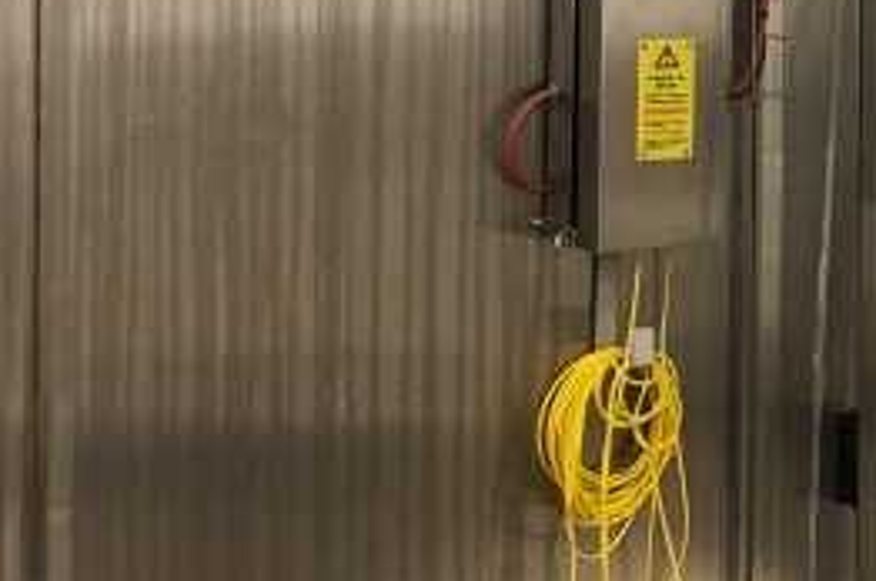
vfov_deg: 11.8
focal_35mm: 114
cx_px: 903
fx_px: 2771
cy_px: -47
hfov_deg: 17.5
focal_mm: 4
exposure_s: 1/17
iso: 50
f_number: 1.8
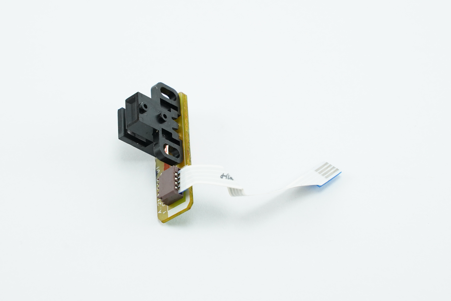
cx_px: 226
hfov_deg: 18.3
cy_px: 150
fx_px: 1403
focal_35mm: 112
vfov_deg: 12.2
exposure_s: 1/500
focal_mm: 75
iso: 1600
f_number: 10
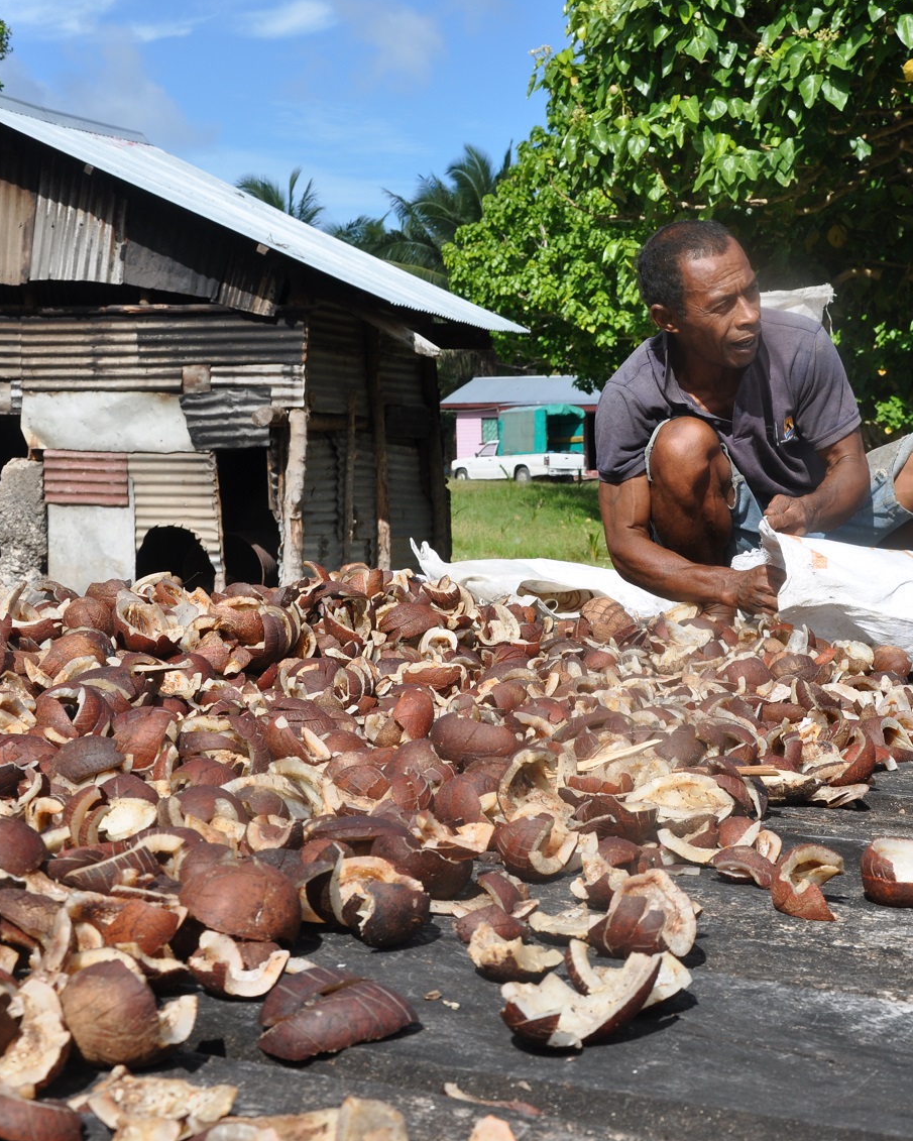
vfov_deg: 29.6
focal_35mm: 64
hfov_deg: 23.8
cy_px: 571
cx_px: 568
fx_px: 2161
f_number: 10
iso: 200
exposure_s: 1/400
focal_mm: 30
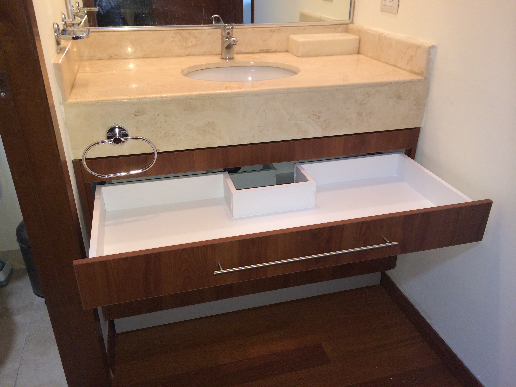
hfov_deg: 60.0
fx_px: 447
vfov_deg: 46.8
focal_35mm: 30
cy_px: 194
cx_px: 258
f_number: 2.2
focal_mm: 4.12
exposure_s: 1/30
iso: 125
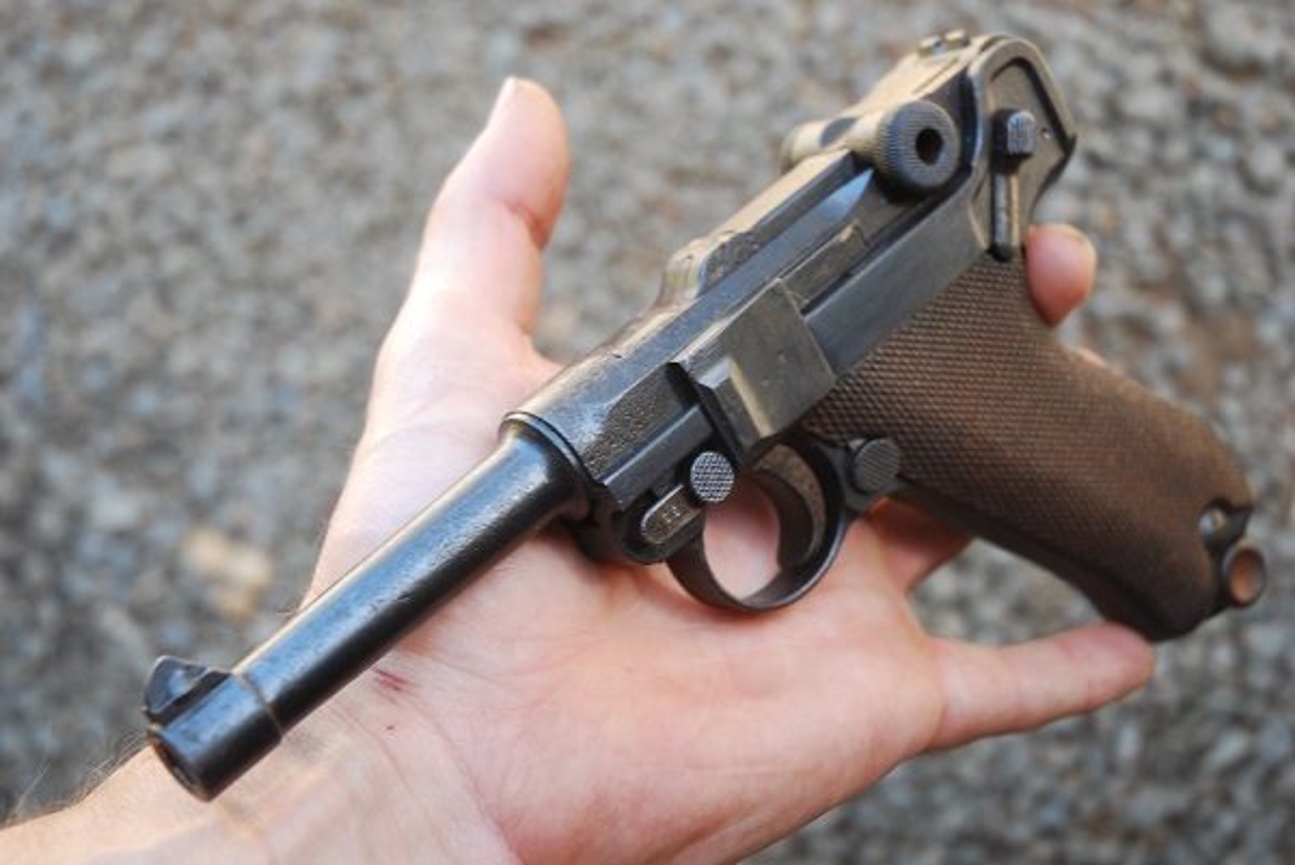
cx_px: 648
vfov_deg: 22.7
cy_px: 432
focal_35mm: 60
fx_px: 2160
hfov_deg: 33.4
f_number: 4.5
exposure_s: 1/40
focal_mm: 40
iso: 200
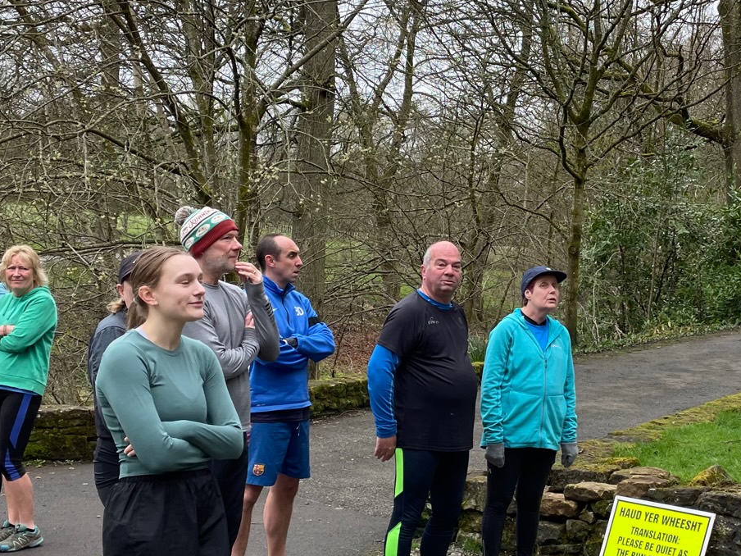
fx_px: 1242
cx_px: 510
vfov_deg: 25.1
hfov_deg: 32.9
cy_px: 376
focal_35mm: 58
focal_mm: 4.2
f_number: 1.6
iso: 32
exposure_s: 1/130
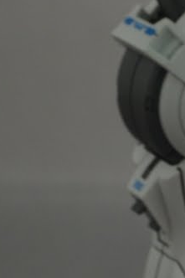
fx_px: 2068
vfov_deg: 7.6
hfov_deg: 5.1
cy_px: -95
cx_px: 277
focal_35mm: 268
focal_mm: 29
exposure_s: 1/6
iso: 200
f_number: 7.1
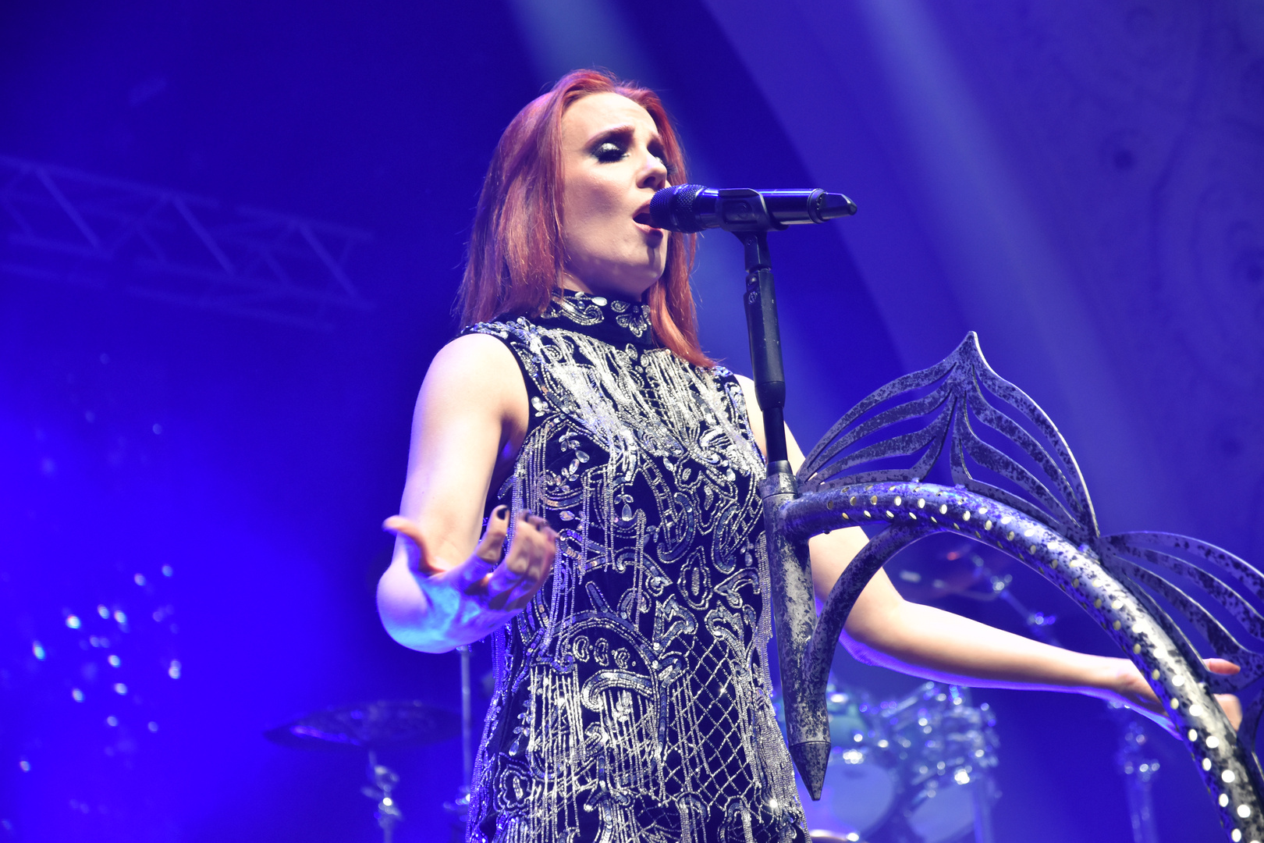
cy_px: 422
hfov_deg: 23.4
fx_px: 3054
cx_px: 632
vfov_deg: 15.7
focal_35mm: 87
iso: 800
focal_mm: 58
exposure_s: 1/125
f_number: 4
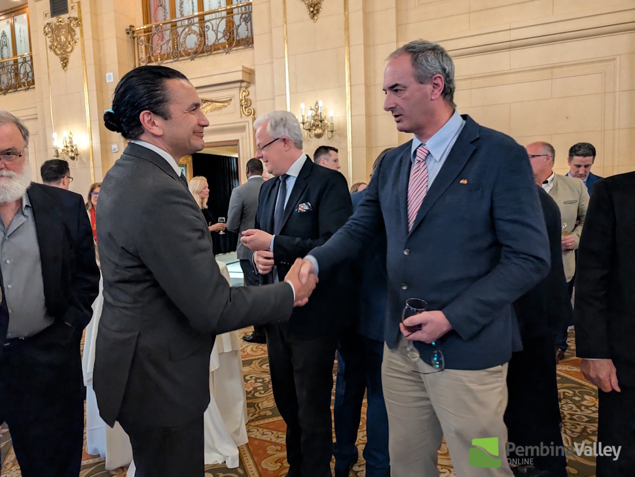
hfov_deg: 71.6
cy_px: 238
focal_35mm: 24
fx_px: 440
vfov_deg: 56.8
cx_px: 318
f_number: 1.68
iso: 1529
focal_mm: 6.9
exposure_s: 1/60
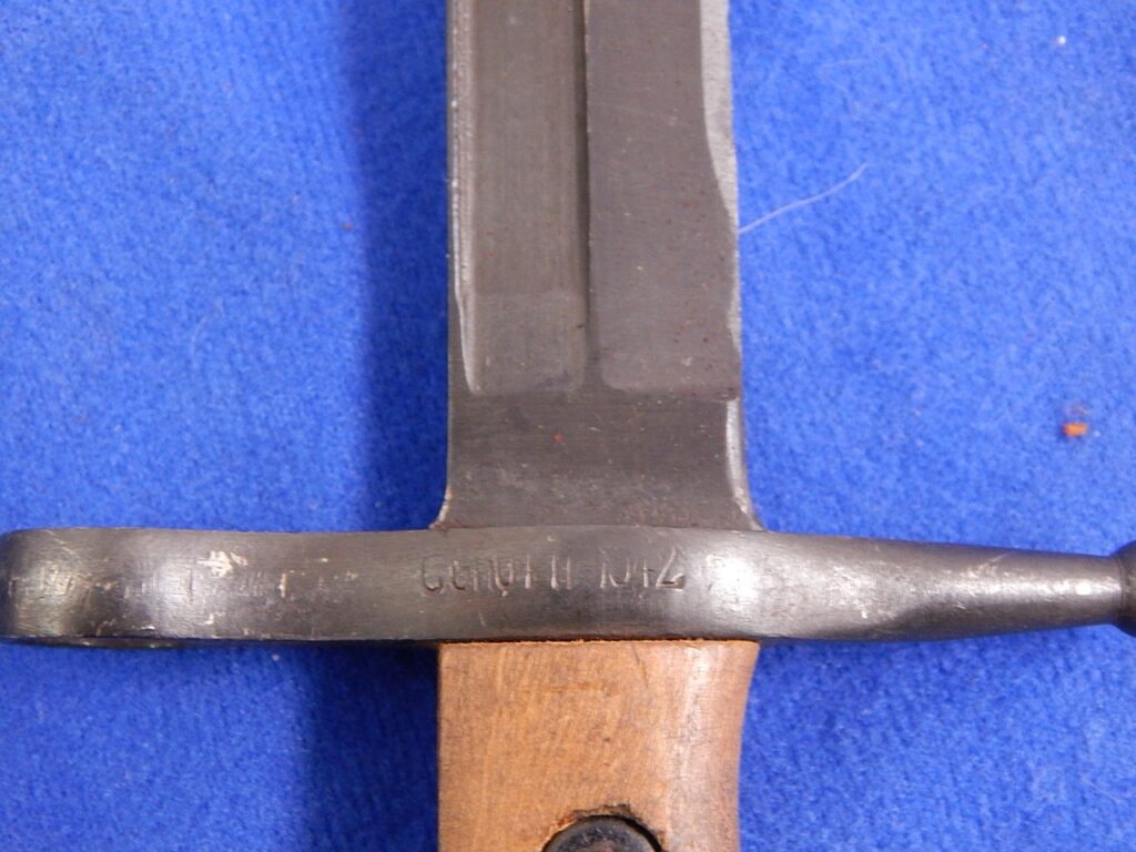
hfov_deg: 35.5
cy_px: 426
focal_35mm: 54
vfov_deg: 27.0
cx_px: 568
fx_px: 1772
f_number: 3.8
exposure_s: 1/8
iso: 500
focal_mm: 9.7
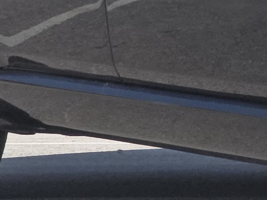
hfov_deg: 4.4
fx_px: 3400
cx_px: 585
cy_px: -69
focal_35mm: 441
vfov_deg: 3.4
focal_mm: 7.9
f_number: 2.4
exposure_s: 1/2027
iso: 50
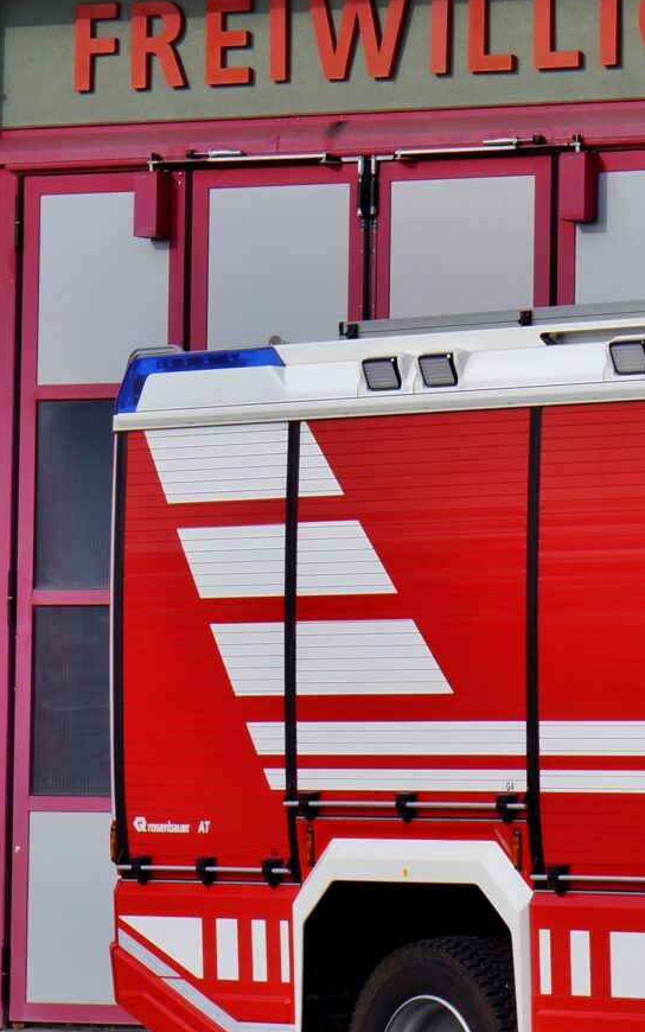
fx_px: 6326
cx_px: 1418
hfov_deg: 5.7
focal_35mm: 225
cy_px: 584
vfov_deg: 9.3
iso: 100
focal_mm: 50
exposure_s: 1/125
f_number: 11
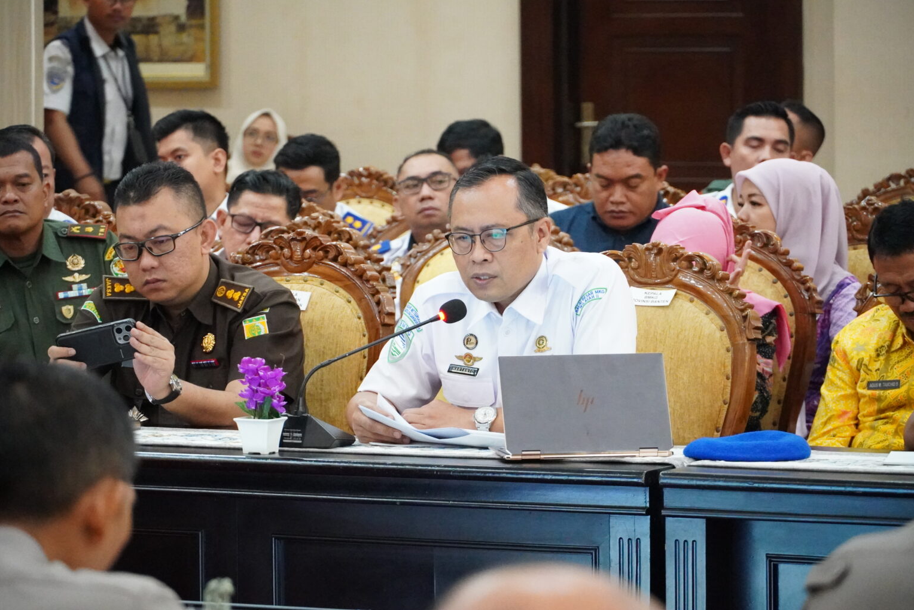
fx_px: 5167
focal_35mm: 204
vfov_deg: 6.8
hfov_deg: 10.1
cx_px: 458
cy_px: 304
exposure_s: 1/80
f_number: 5.6
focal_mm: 135
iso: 12800
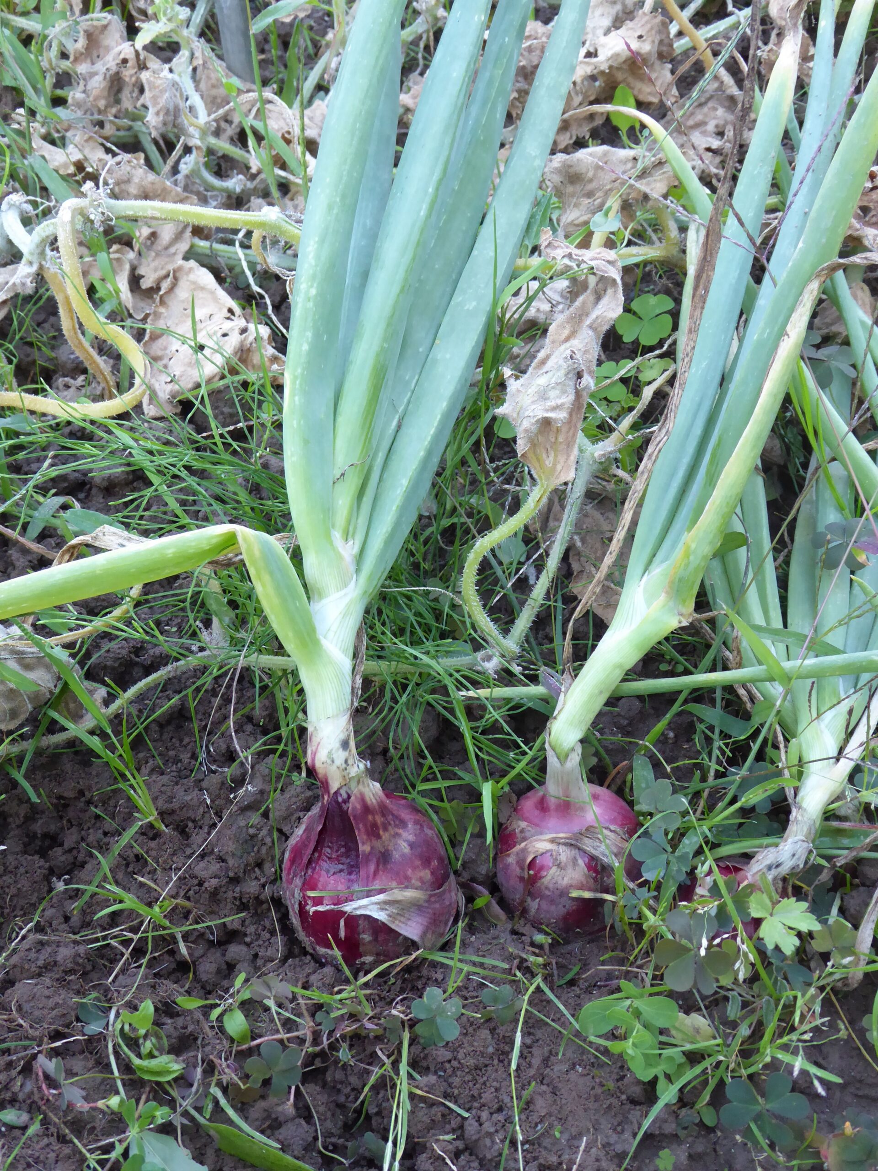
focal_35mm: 46
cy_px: 586
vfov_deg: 41.2
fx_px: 1556
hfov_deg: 31.5
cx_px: 439
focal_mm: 7.8
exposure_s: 1/50
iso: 400
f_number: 3.9
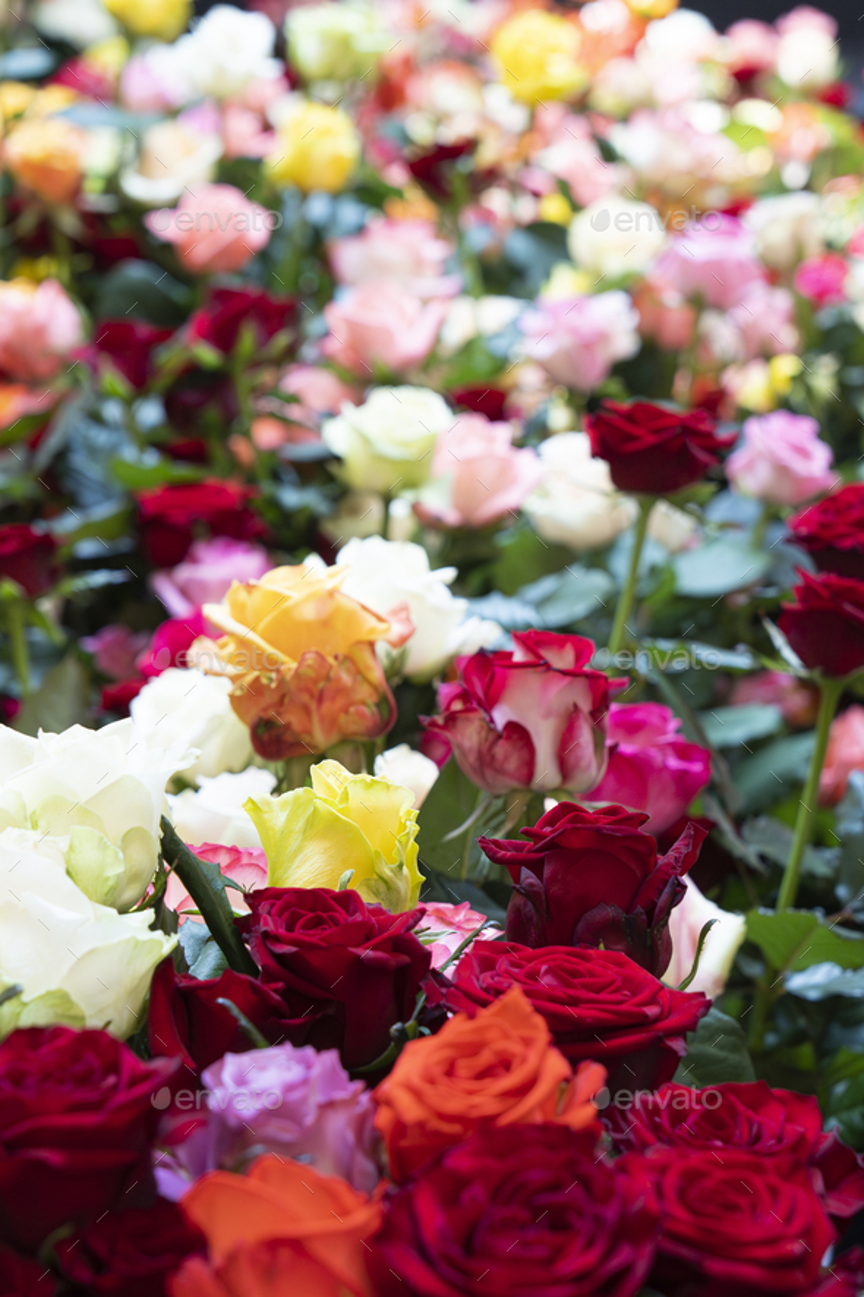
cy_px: 648
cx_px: 432
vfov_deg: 22.4
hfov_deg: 15.0
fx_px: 3276
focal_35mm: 91
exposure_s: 1/640
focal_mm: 61
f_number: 5.6
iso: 1600
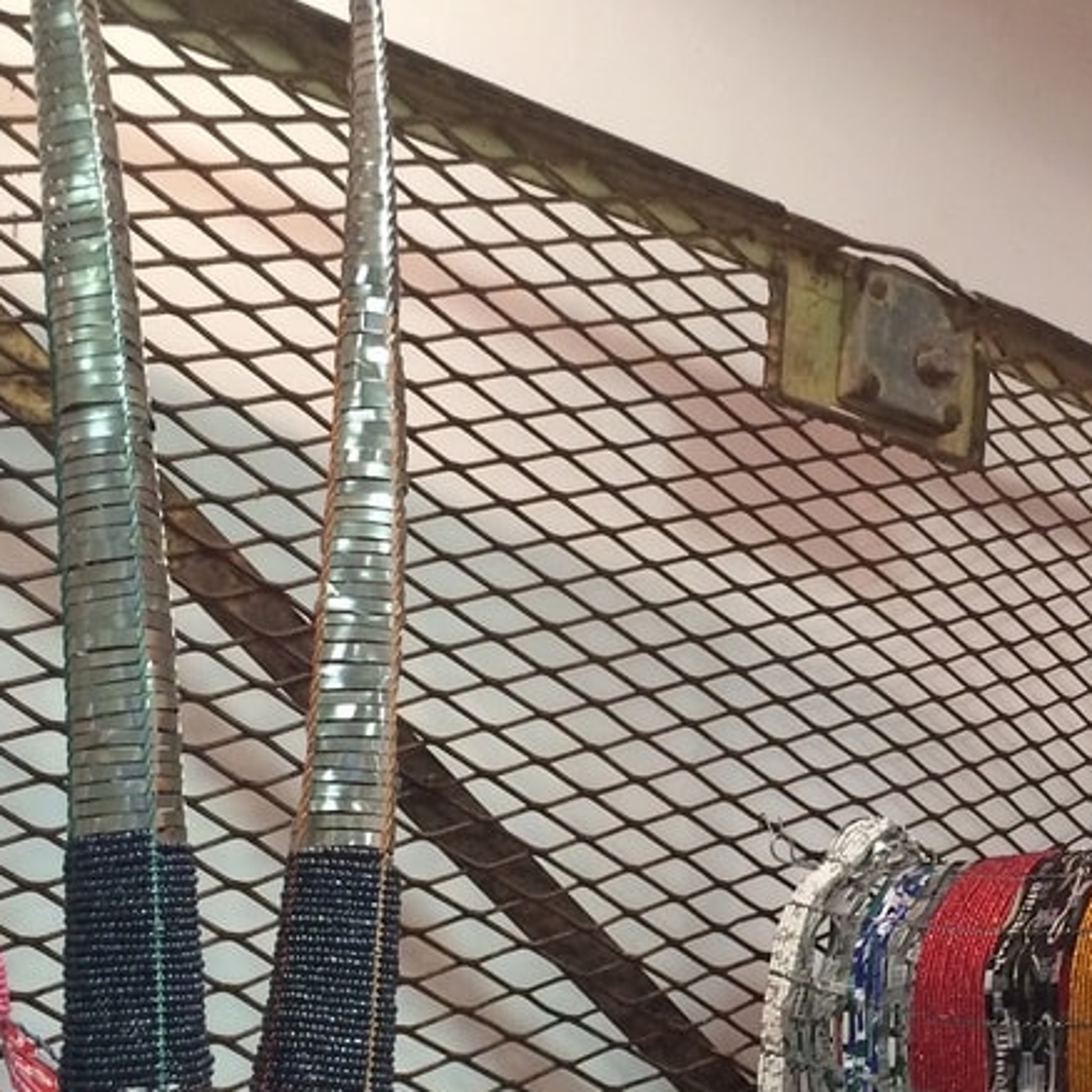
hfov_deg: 27.5
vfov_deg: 27.5
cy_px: 735
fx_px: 2213
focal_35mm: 62
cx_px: 768
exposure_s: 1/33
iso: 160
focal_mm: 4.12
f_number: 2.2
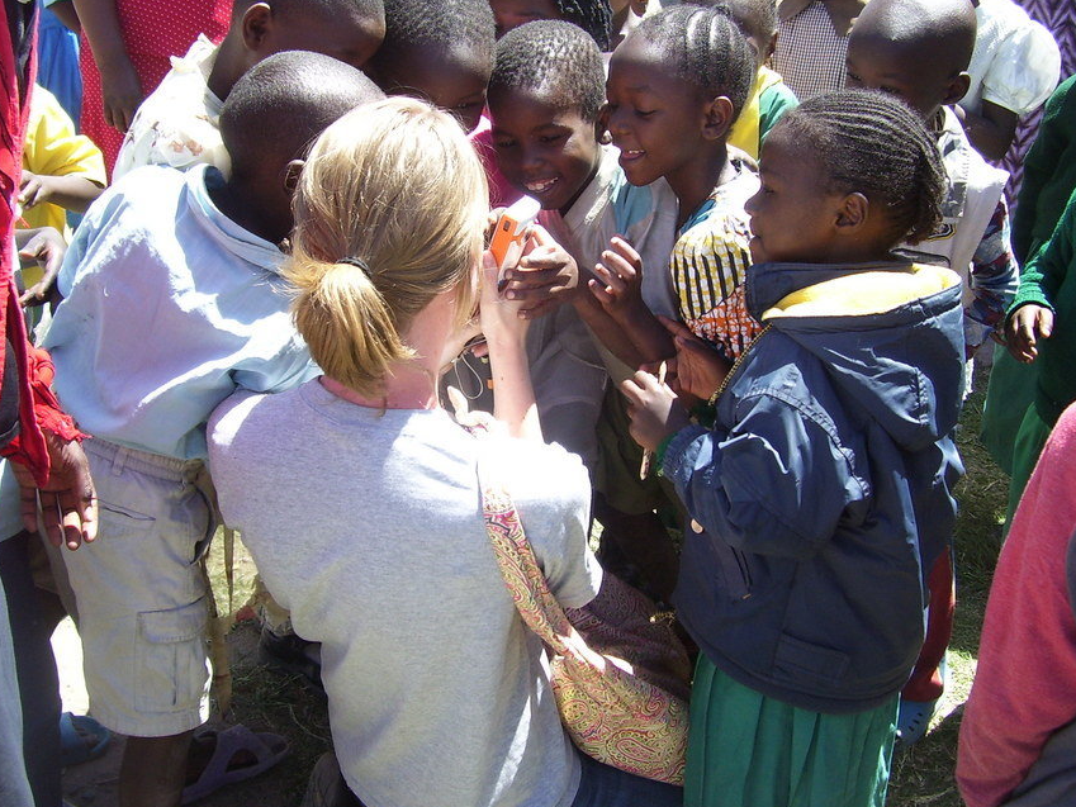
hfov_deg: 45.8
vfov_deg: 35.1
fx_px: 1275
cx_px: 511
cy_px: 350
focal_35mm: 41
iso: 80
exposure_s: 1/350
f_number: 2.7
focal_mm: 5.6
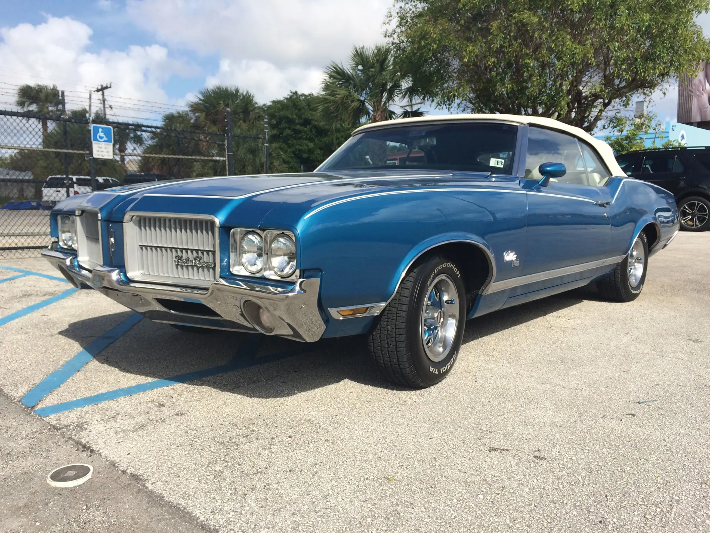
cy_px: 266
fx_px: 595
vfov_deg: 48.2
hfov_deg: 61.7
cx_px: 355
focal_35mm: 29
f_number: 2.2
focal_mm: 4.15
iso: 32
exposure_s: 1/2283
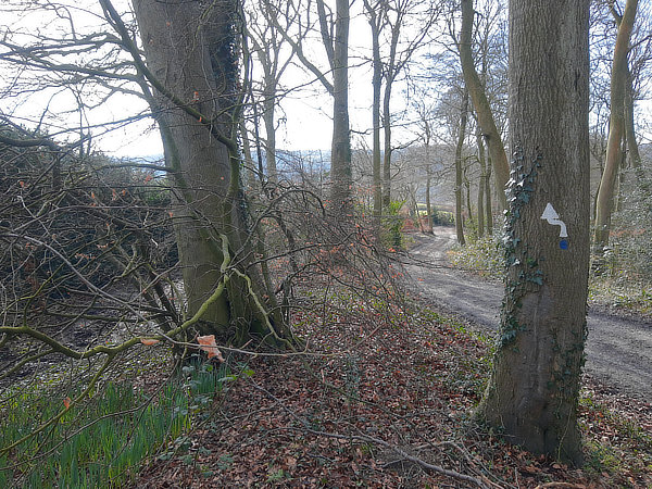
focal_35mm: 26
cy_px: 244
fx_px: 490
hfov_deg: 67.3
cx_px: 326
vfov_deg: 53.1
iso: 40
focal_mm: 4
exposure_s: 1/218
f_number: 1.8
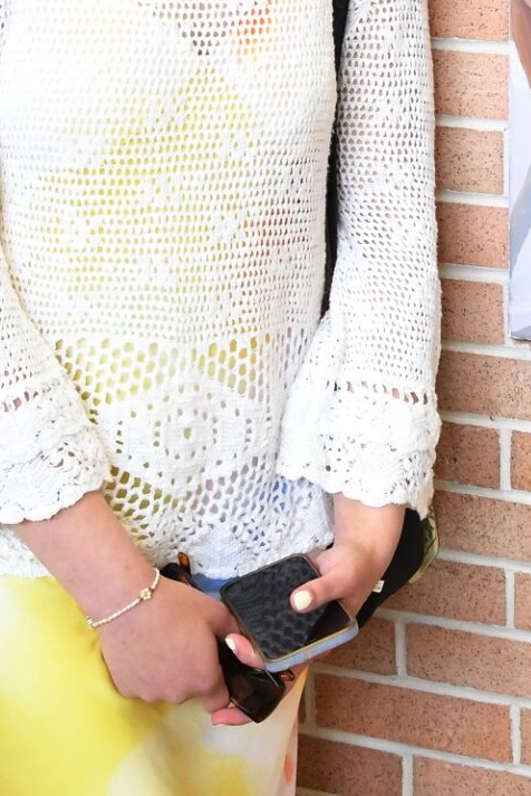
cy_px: 11
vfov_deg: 20.4
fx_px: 2146
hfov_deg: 13.9
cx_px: 528
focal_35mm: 97
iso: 2000
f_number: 7.1
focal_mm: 22
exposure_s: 1/100
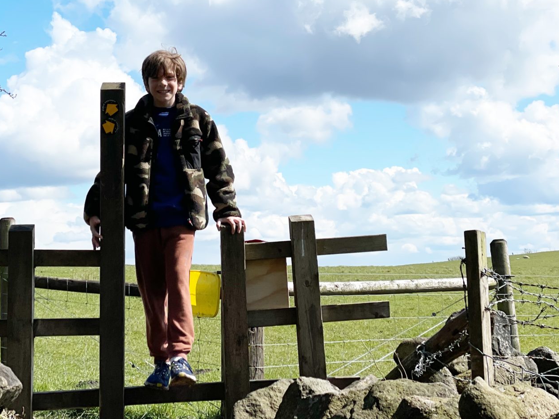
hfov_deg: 23.0
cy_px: 103
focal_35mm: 85
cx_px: 255
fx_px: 1373
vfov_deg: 17.3
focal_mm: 6
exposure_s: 1/2994
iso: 25
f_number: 2
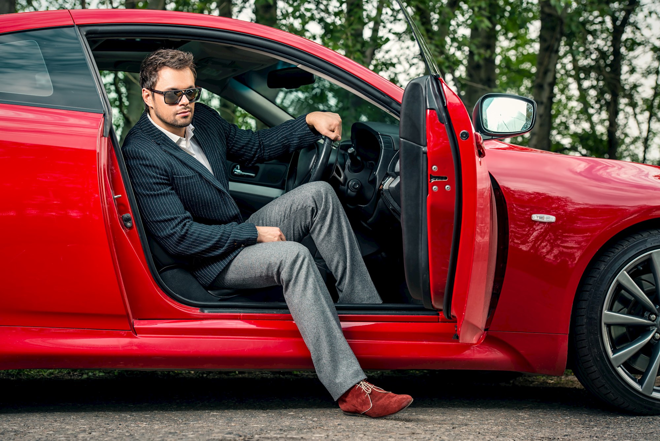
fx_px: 1797
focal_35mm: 98
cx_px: 330
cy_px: 220
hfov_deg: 20.8
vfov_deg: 14.0
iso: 100
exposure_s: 1/160
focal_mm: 98
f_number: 5.6
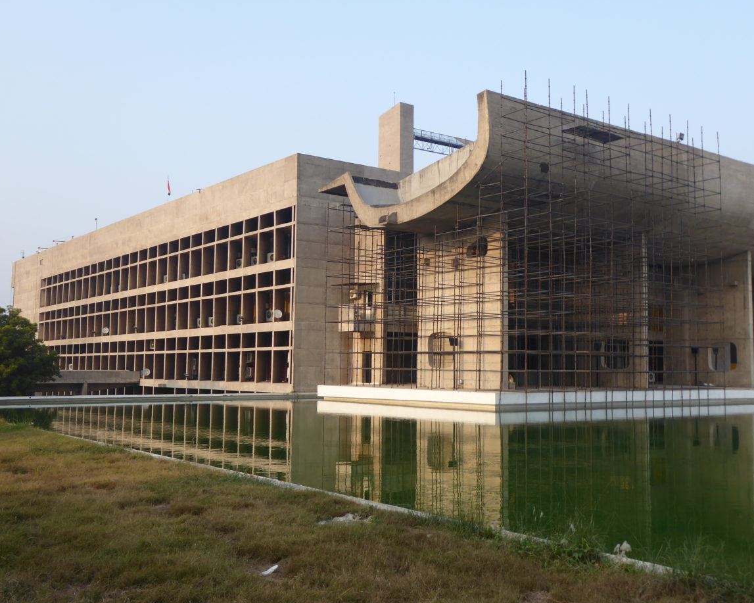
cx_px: 397
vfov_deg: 39.1
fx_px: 848
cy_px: 304
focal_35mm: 38
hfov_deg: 47.9
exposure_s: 1/250
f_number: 3.7
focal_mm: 6.3
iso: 80
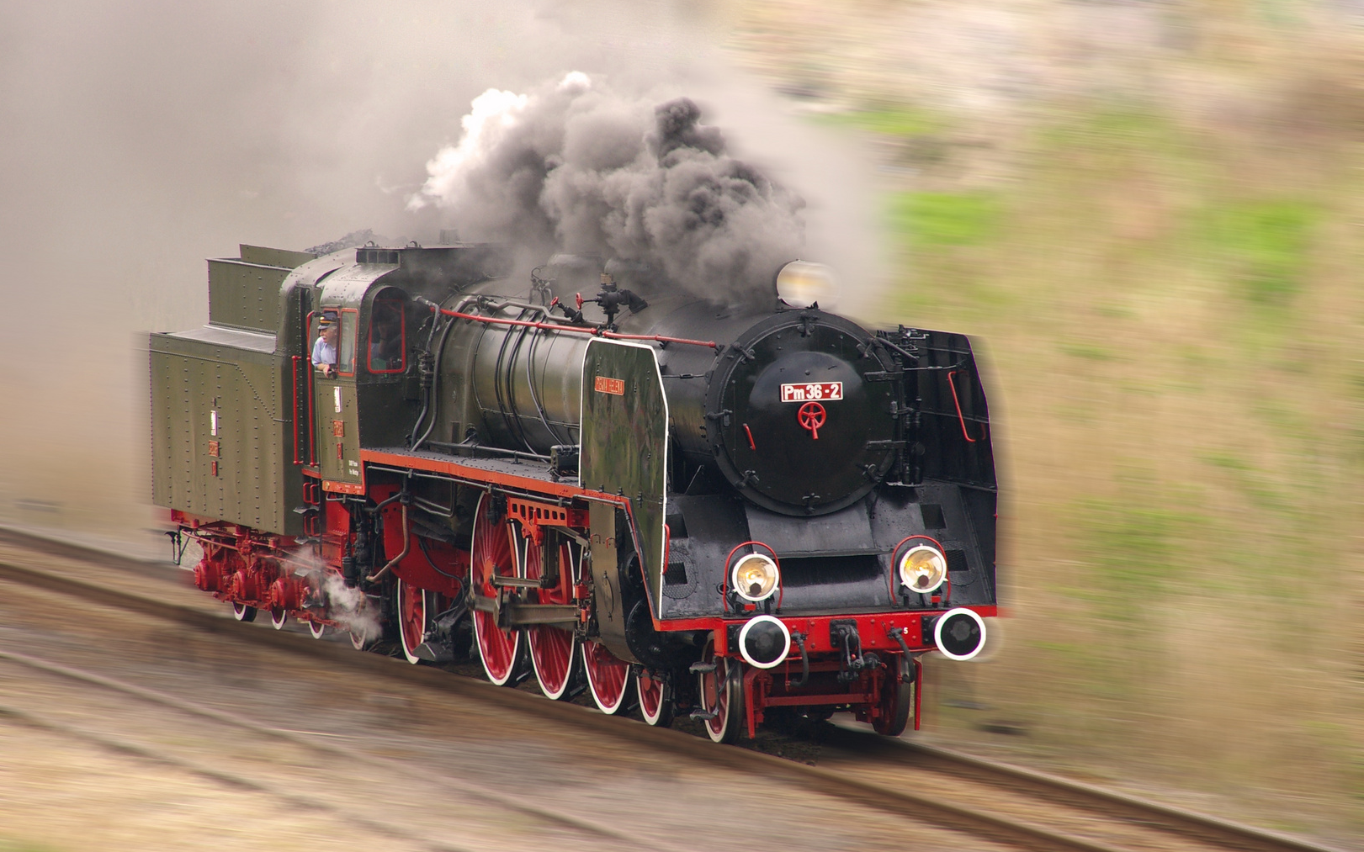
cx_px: 682
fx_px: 11375
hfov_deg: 6.9
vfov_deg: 4.3
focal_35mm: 306
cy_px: 430
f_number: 8
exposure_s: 1/125
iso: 400
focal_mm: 200
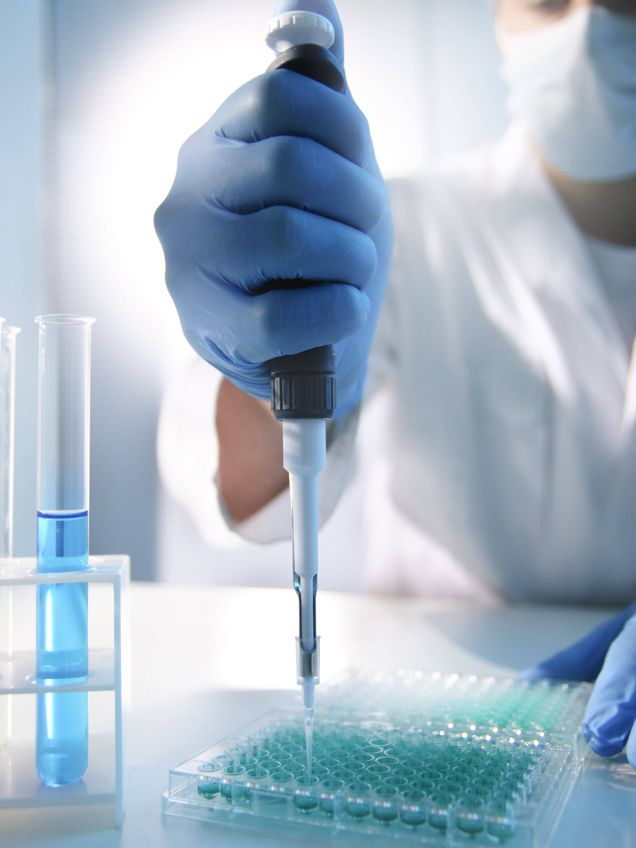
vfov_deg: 51.3
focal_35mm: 36
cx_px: 320
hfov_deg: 39.7
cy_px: 410
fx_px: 882
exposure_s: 1/160
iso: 100
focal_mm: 22
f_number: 2.8
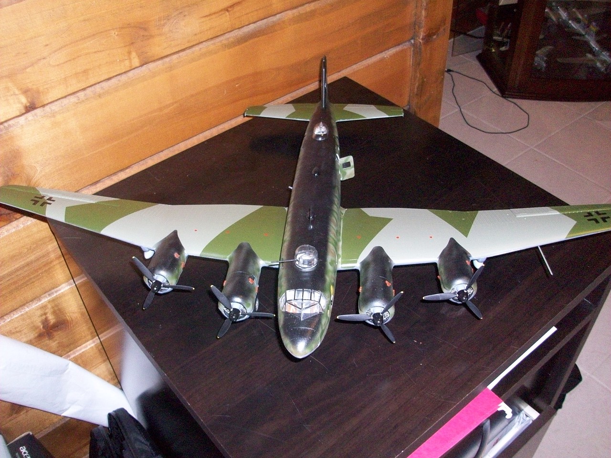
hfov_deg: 54.0
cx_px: 306
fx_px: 600
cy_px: 229
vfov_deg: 41.8
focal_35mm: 34
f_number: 2.8
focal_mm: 5.7
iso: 320
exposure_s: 1/60
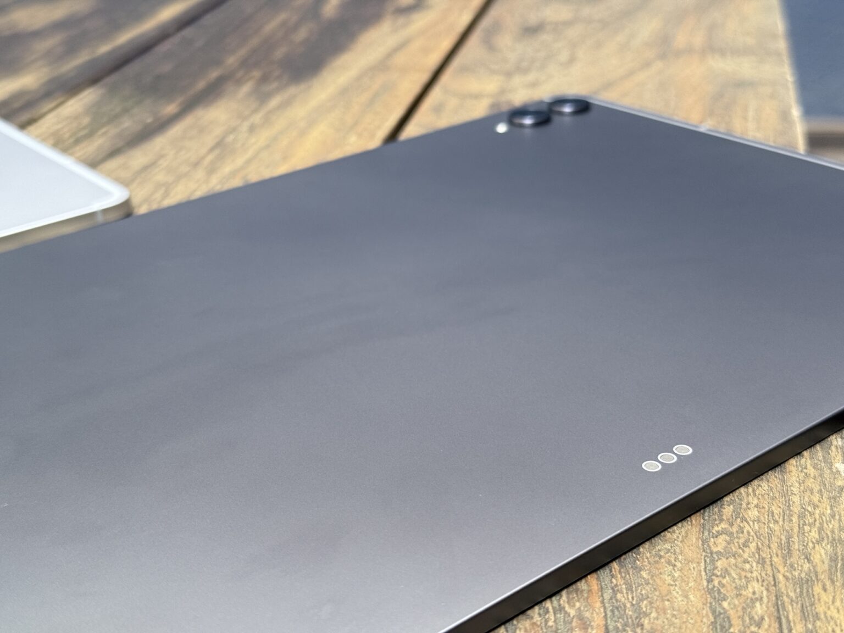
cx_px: 422
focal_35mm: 48
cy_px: 316
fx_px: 1170
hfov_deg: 39.7
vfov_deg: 30.3
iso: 80
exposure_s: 1/248
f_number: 1.78
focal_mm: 6.76
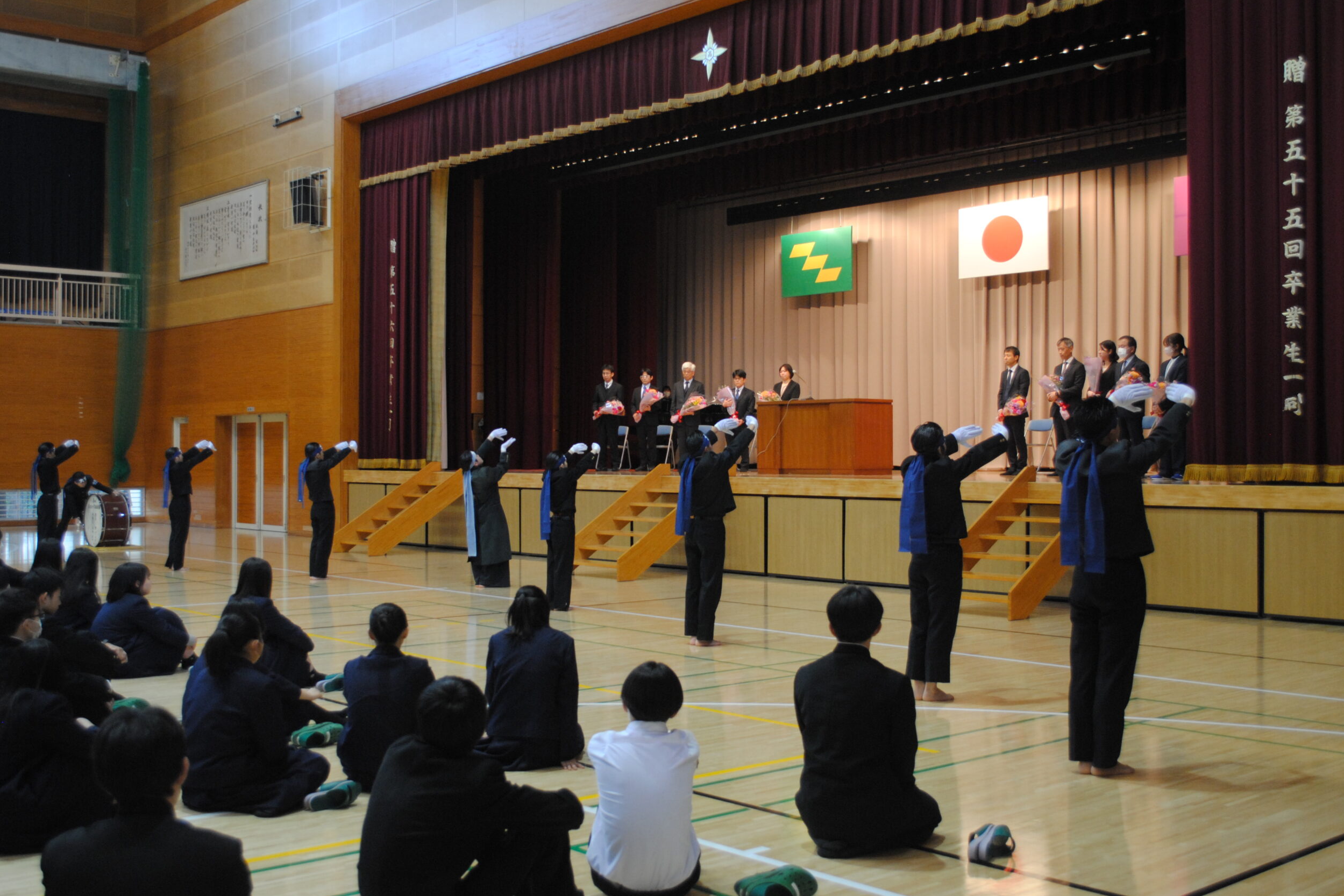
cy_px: 460
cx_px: 662
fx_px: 1493
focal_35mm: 40
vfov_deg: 33.4
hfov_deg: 48.5
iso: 500
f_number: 4.2
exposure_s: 1/30
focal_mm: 26
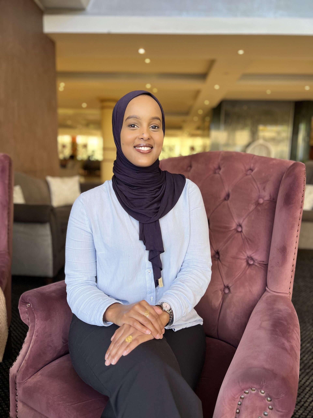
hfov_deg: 53.1
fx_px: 313
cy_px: 209
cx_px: 156
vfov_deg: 67.3
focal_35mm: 26
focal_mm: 5.7
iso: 100
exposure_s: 1/100
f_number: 1.5
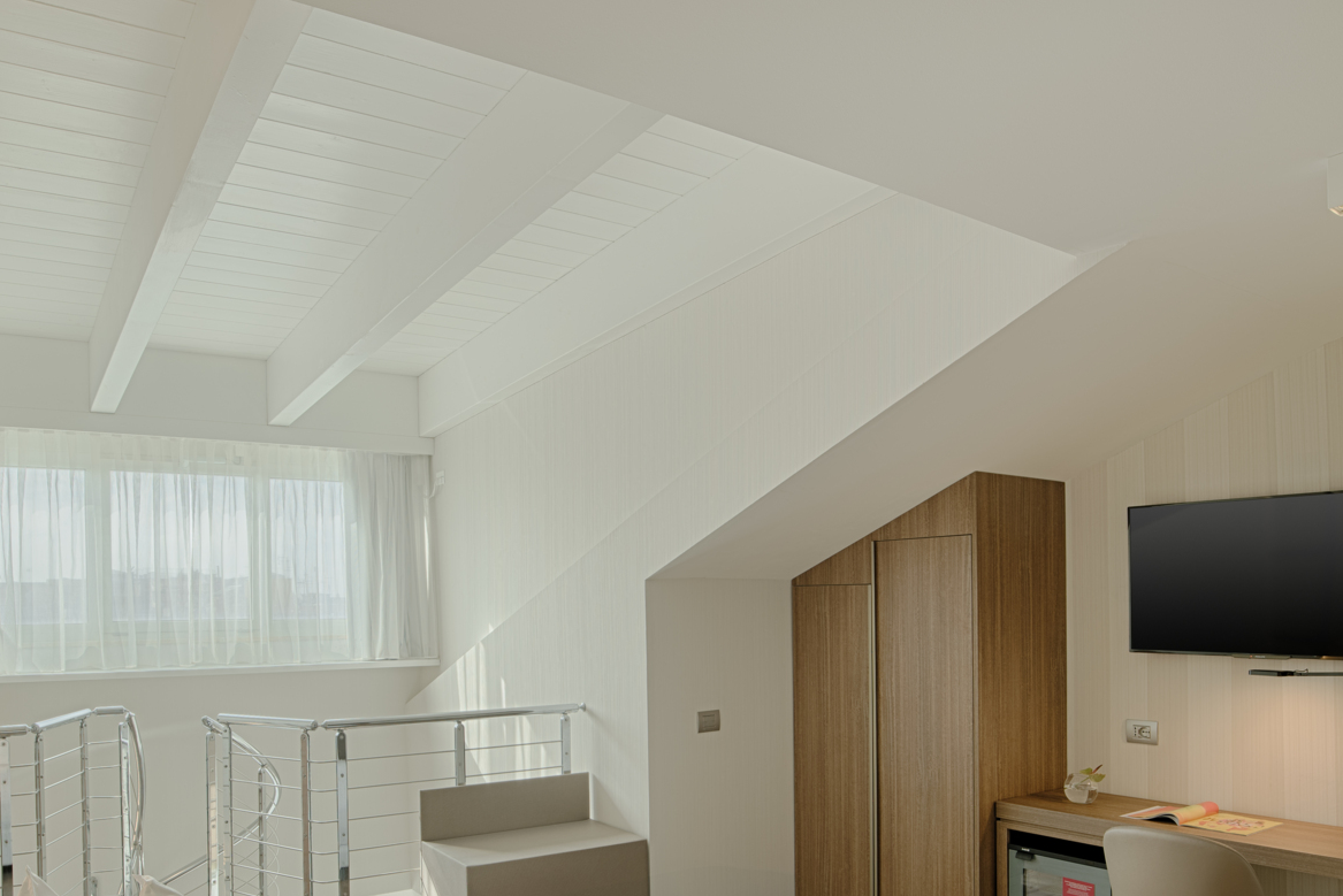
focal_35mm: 24
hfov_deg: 73.7
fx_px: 896
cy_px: 730
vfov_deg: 49.7
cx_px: 638
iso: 31
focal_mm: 14
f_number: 9
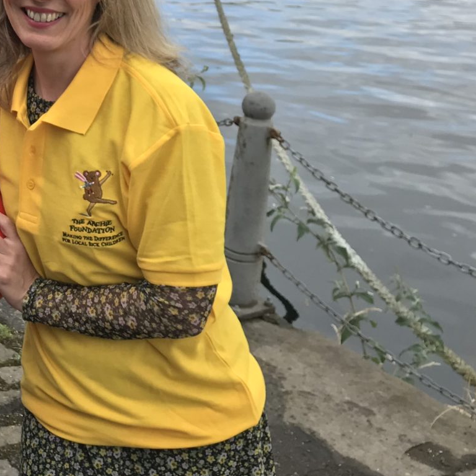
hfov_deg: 23.8
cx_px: -97
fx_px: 1027
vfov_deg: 25.1
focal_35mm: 66
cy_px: 27
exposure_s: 1/997
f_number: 1.8
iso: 20
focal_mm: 3.99
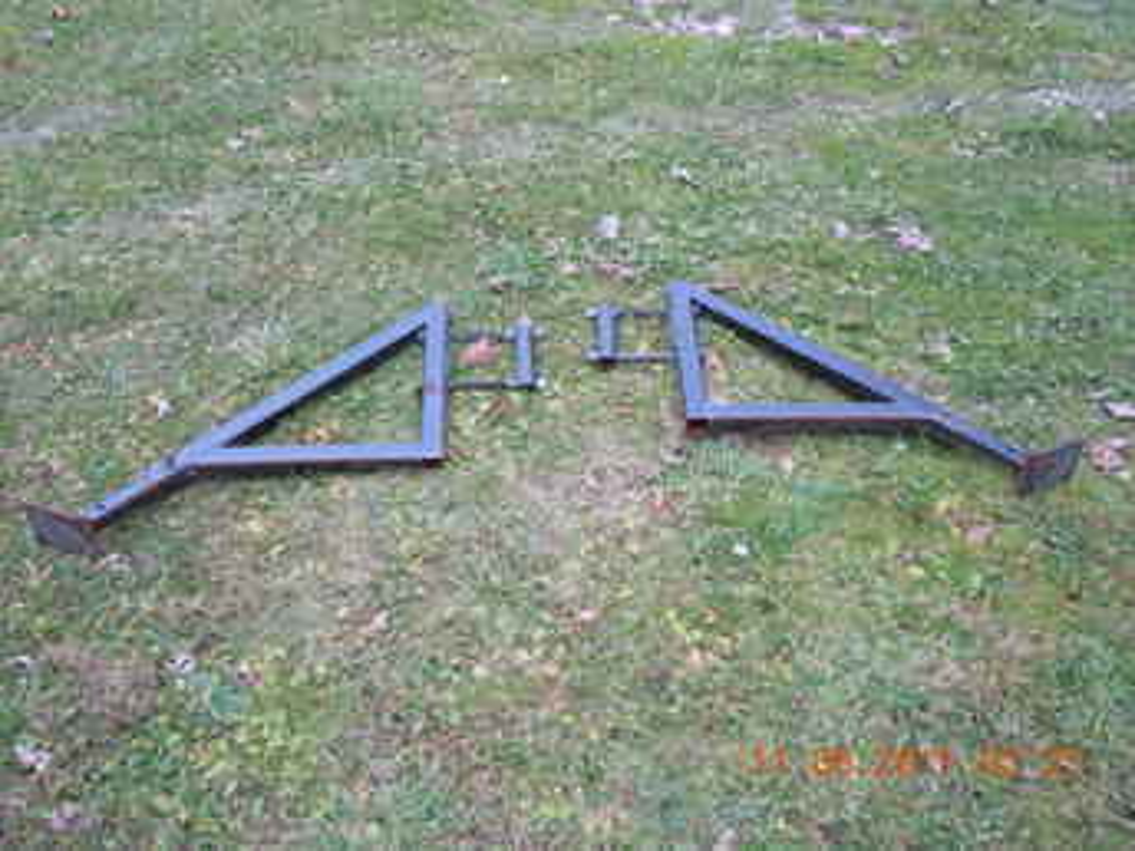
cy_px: 426
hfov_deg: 60.0
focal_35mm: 30
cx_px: 568
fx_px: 984
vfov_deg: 46.8
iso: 320
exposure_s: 1/60
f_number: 3.5
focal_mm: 5.4
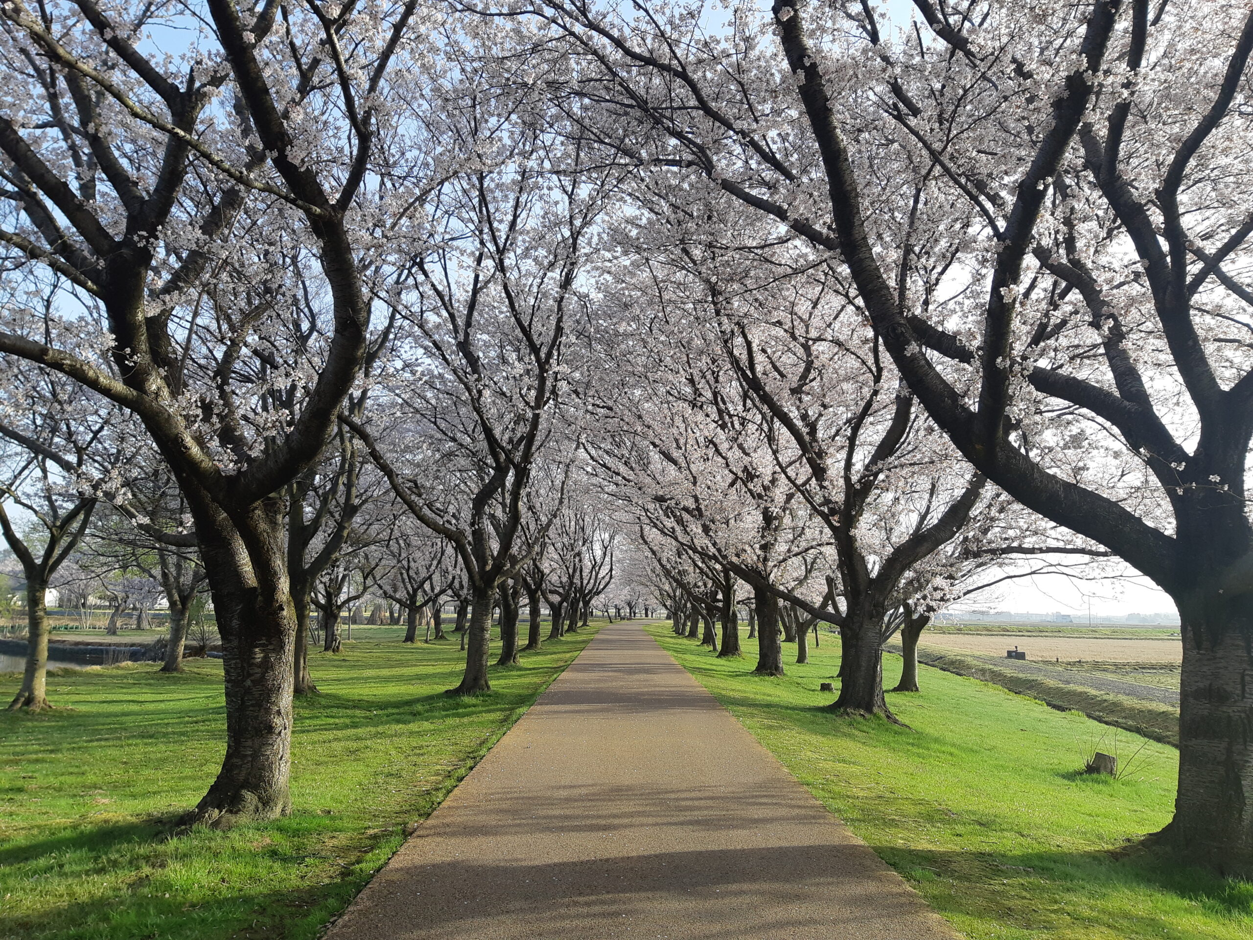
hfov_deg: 67.3
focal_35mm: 26
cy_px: 470
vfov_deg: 53.1
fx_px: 941
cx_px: 626
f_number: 1.7
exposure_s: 1/737
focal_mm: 3.93
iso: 40
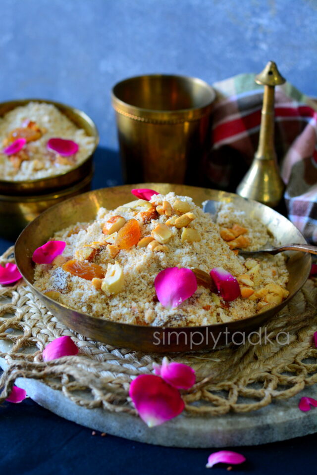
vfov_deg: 27.0
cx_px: 158
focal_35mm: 75
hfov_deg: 18.2
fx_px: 991
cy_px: 238
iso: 640
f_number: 4
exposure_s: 1/60
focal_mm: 50
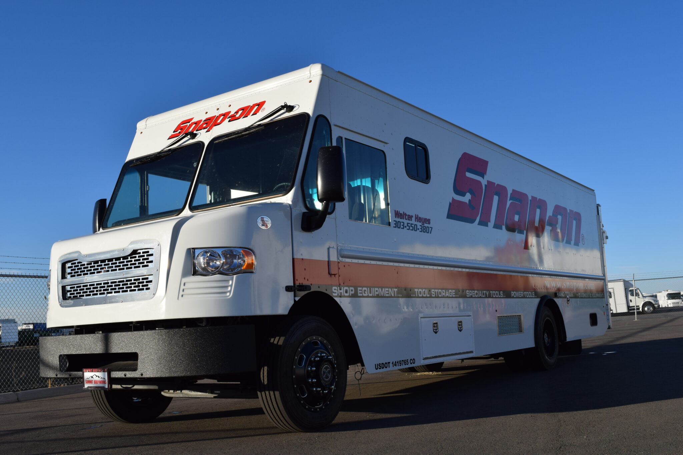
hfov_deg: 51.3
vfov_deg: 35.5
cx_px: 342
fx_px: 711
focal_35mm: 38
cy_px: 228
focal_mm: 25
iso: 200
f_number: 11
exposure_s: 1/500
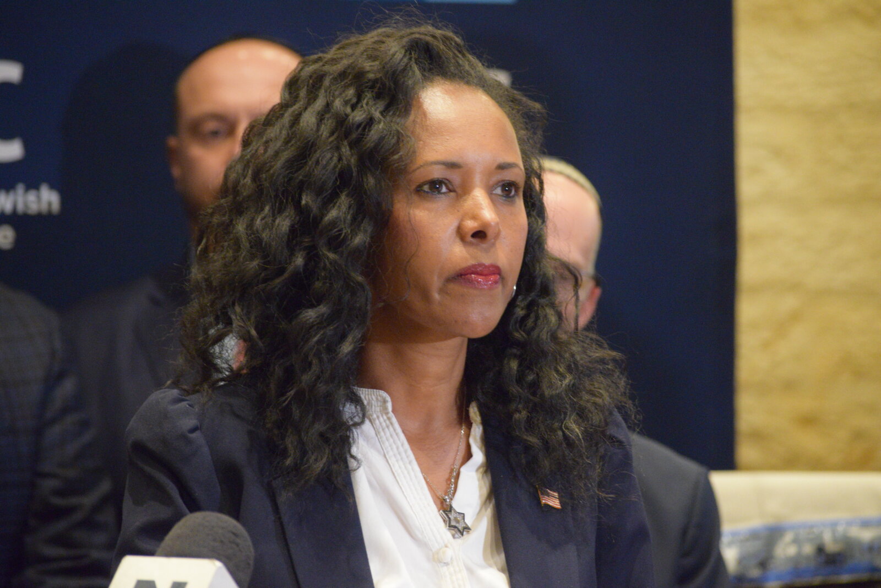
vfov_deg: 9.3
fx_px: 3597
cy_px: 294
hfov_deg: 14.0
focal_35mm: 147
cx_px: 440
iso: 5000
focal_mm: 98
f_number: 4.5
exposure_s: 1/125
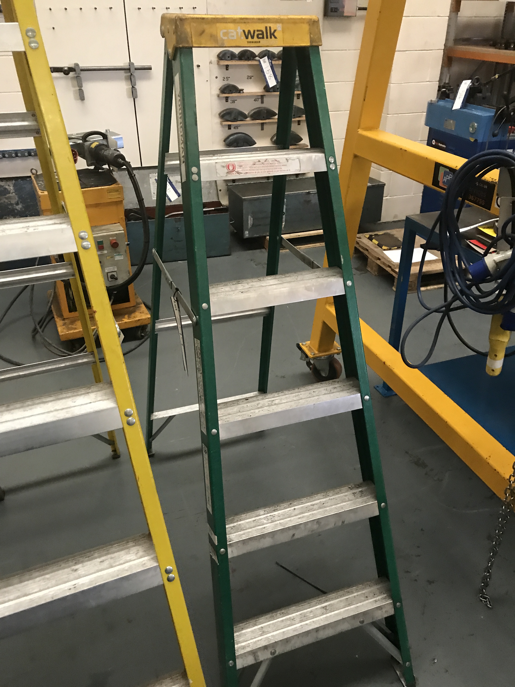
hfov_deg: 49.7
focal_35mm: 28
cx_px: 258
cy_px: 344
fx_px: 555
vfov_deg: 63.4
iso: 100
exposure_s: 1/13
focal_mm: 3.99
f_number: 1.8
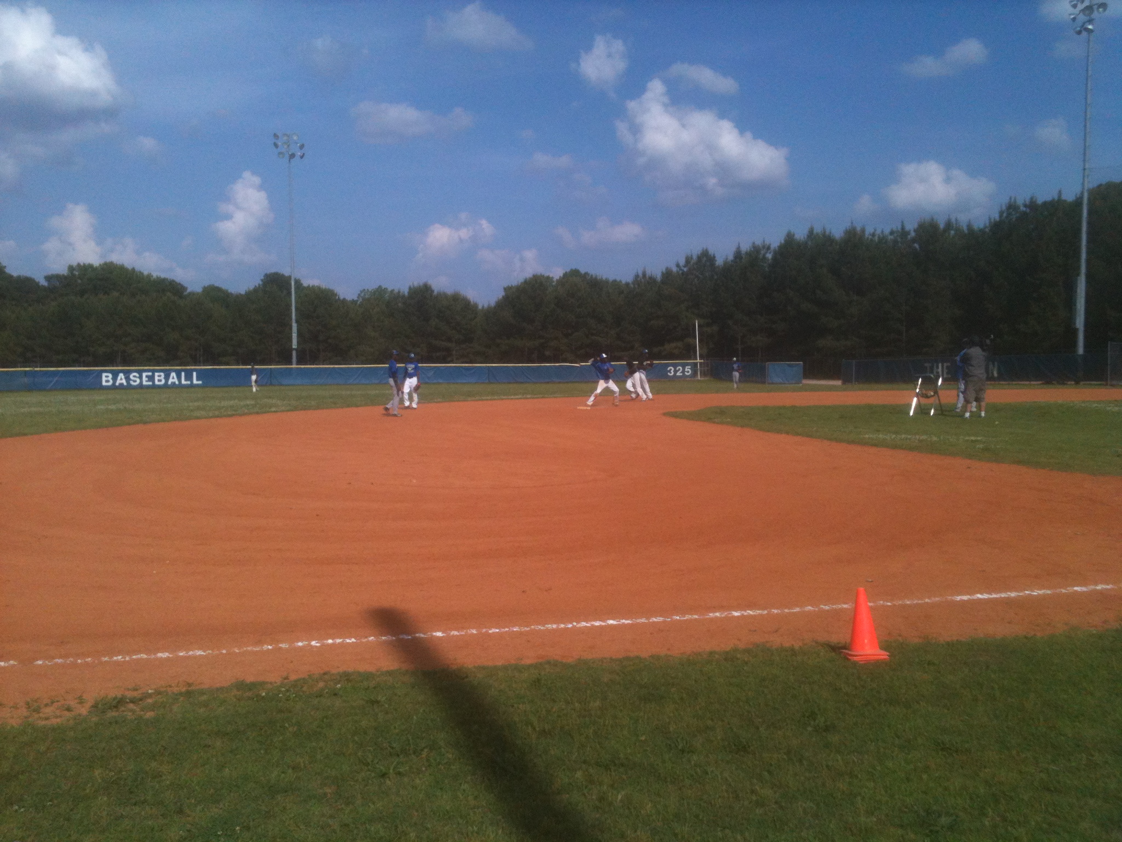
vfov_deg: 40.7
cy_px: 421
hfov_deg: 52.6
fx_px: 1134
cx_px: 561
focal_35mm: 35
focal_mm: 3.85
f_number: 2.8
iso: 64
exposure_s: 1/1777
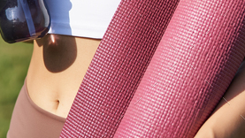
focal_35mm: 184
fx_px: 1196
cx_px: 178
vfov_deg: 6.5
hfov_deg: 11.7
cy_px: -83
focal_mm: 55
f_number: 2.2
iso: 100
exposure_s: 1/3200
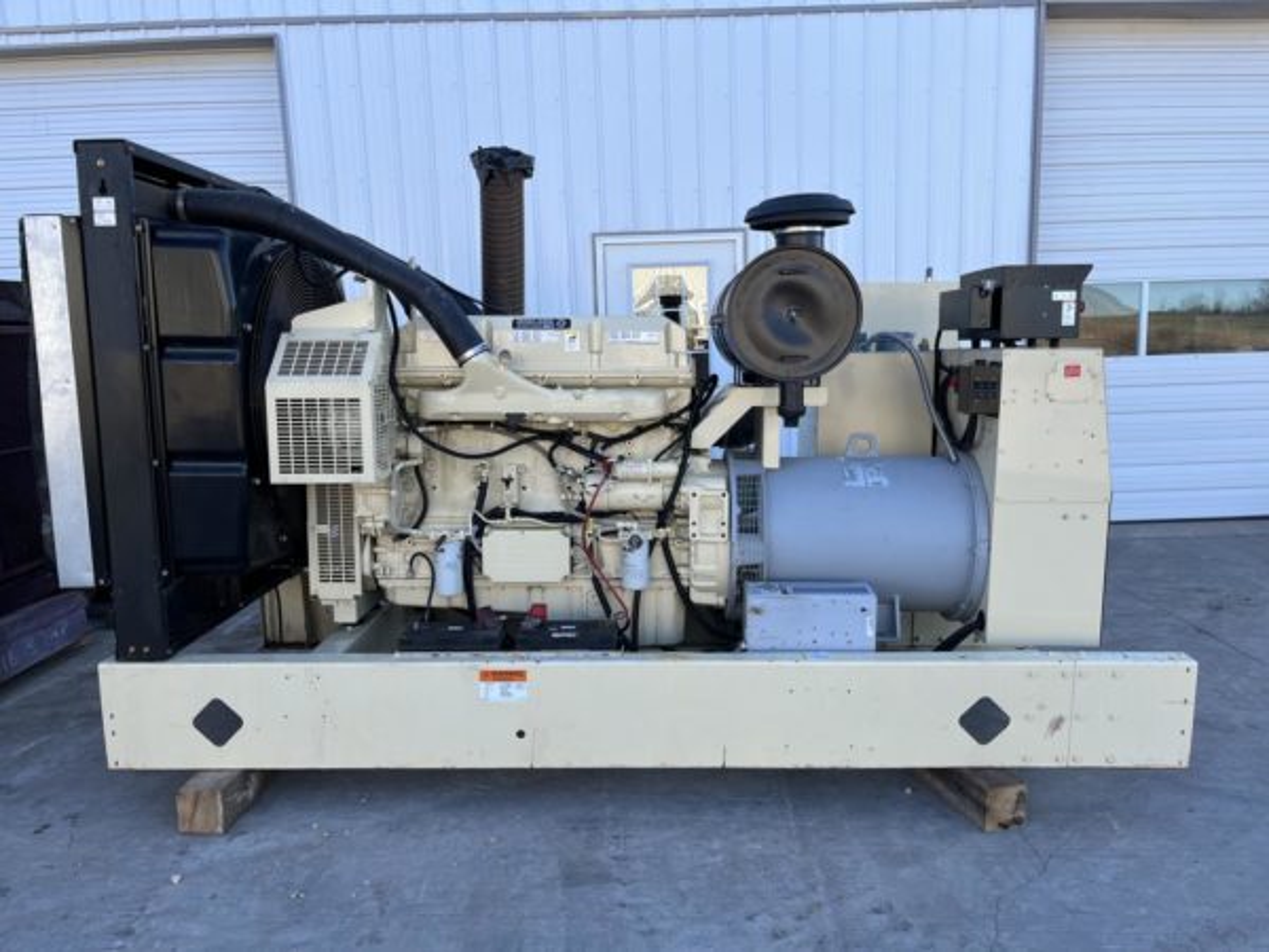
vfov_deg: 53.1
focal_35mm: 26
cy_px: 476
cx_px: 634
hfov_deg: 67.3
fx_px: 953
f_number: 1.6
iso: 50
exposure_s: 1/756
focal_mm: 5.1
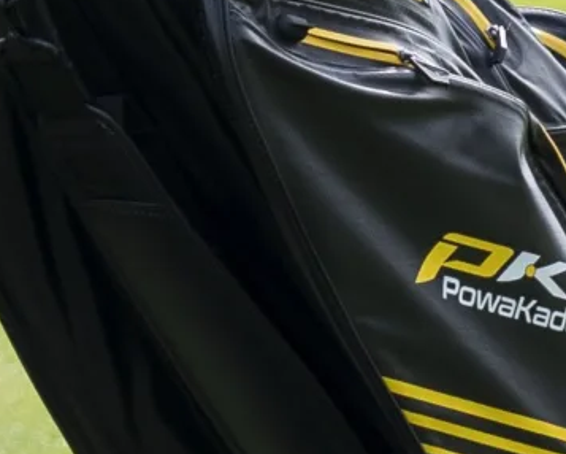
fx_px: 16241
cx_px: -633
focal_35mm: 969
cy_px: -206
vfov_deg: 1.6
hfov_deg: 2.0
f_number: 5.6
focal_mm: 96
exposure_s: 1/200
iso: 100
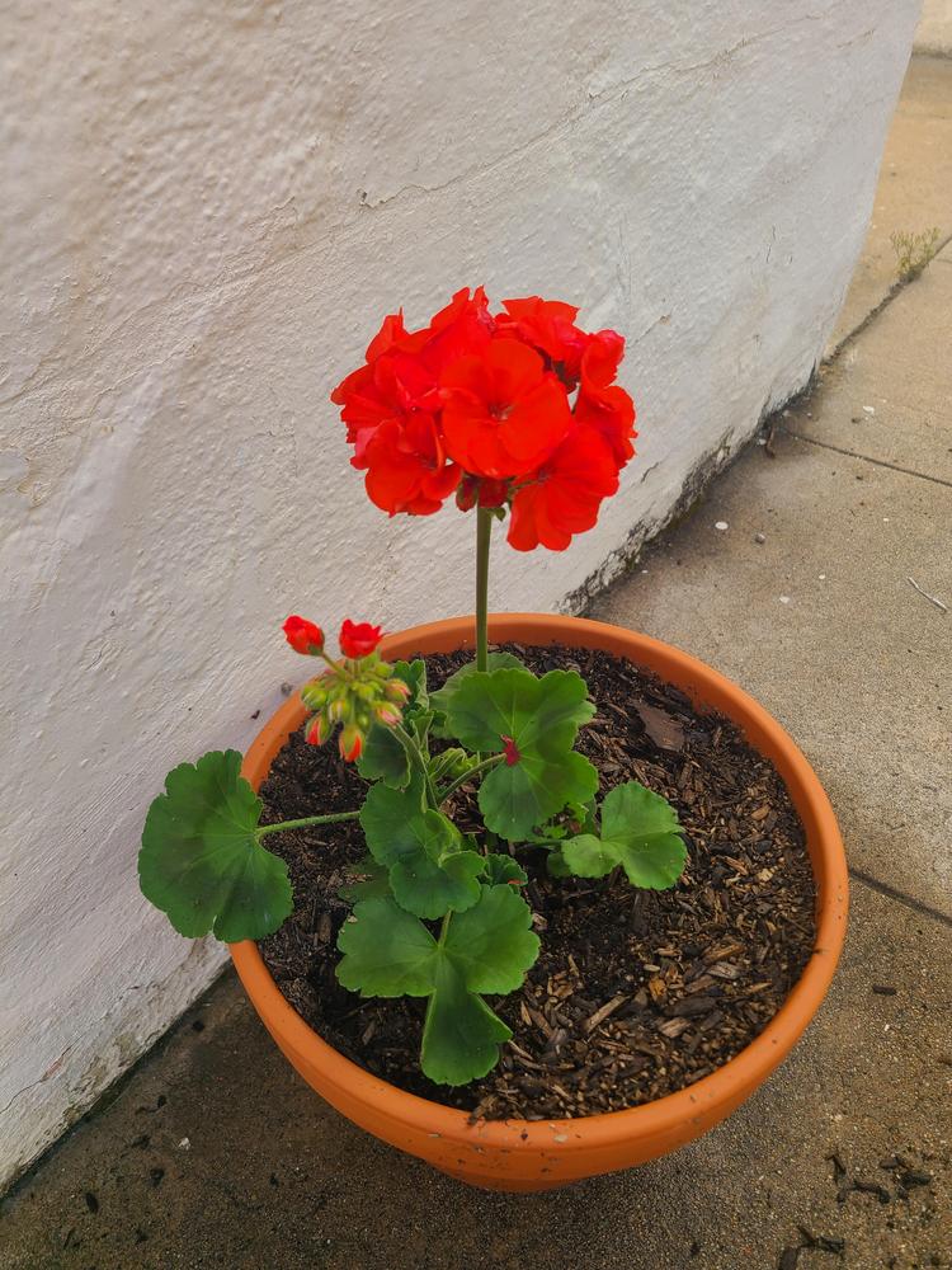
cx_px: 476
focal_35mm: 26
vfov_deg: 67.3
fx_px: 953
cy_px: 635
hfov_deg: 53.1
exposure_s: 1/452
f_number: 1.8
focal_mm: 5.4
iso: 40
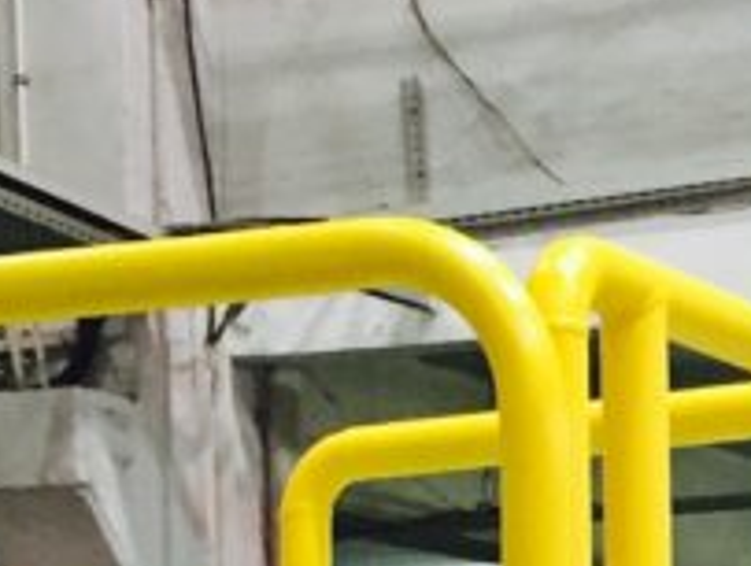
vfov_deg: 9.4
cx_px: 684
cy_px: 1217
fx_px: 3173
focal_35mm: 146
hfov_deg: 13.4
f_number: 2.2
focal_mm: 4.15
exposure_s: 1/33
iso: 160
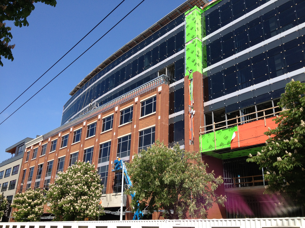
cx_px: 152
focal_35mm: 35
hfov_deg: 52.6
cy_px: 114
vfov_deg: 40.7
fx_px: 308
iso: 50
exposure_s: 1/1200
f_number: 2.4
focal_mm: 4.28
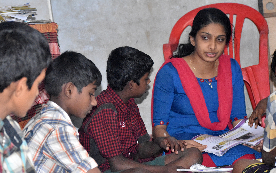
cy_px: 108
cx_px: 113
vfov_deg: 9.9
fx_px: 993
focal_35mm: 132
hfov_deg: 15.8
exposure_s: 1/160
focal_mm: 72
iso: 4000
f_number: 5
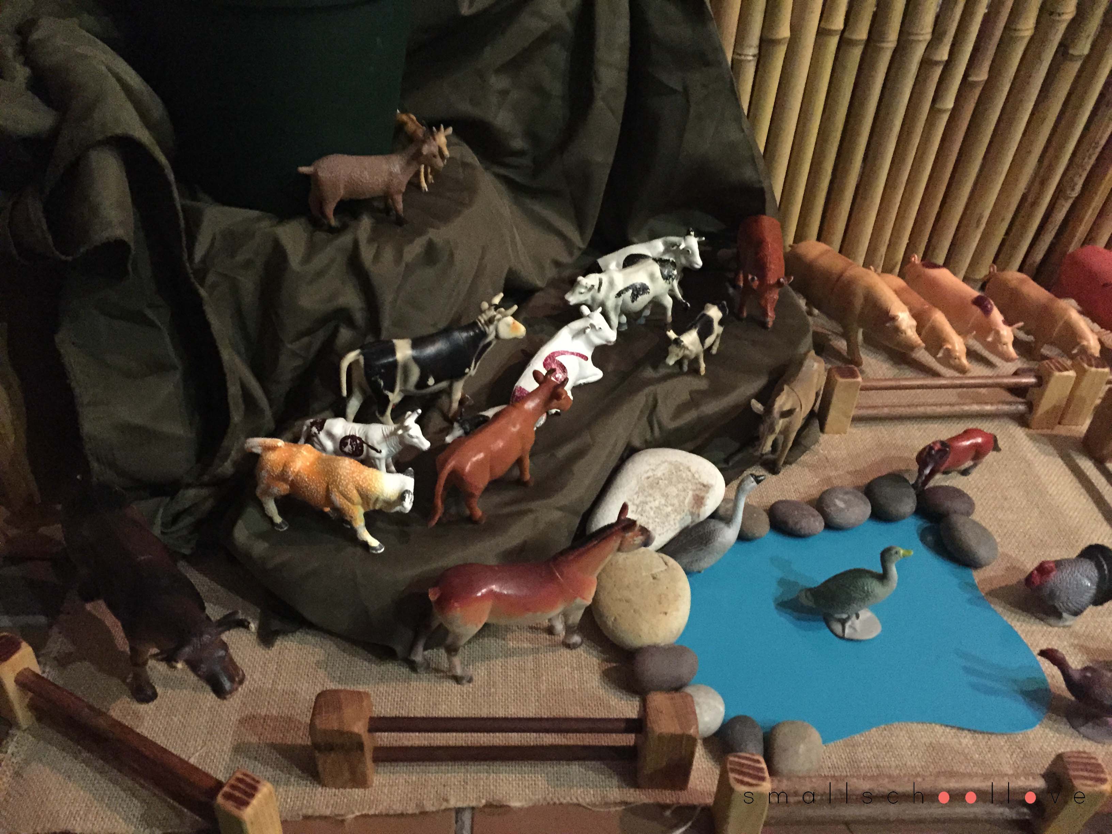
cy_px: 417
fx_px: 932
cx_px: 556
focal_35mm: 29
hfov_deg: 61.7
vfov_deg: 48.2
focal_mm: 4.15
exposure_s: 1/17
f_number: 2.2
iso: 1250
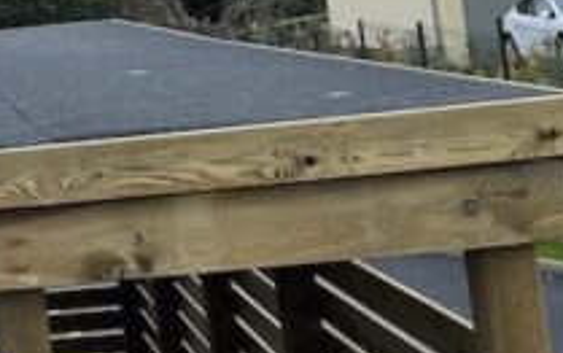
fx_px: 1213
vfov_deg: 15.8
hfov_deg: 22.7
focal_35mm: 79
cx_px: -210
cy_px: -100
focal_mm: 4.2
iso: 32
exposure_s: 1/940
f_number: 1.6
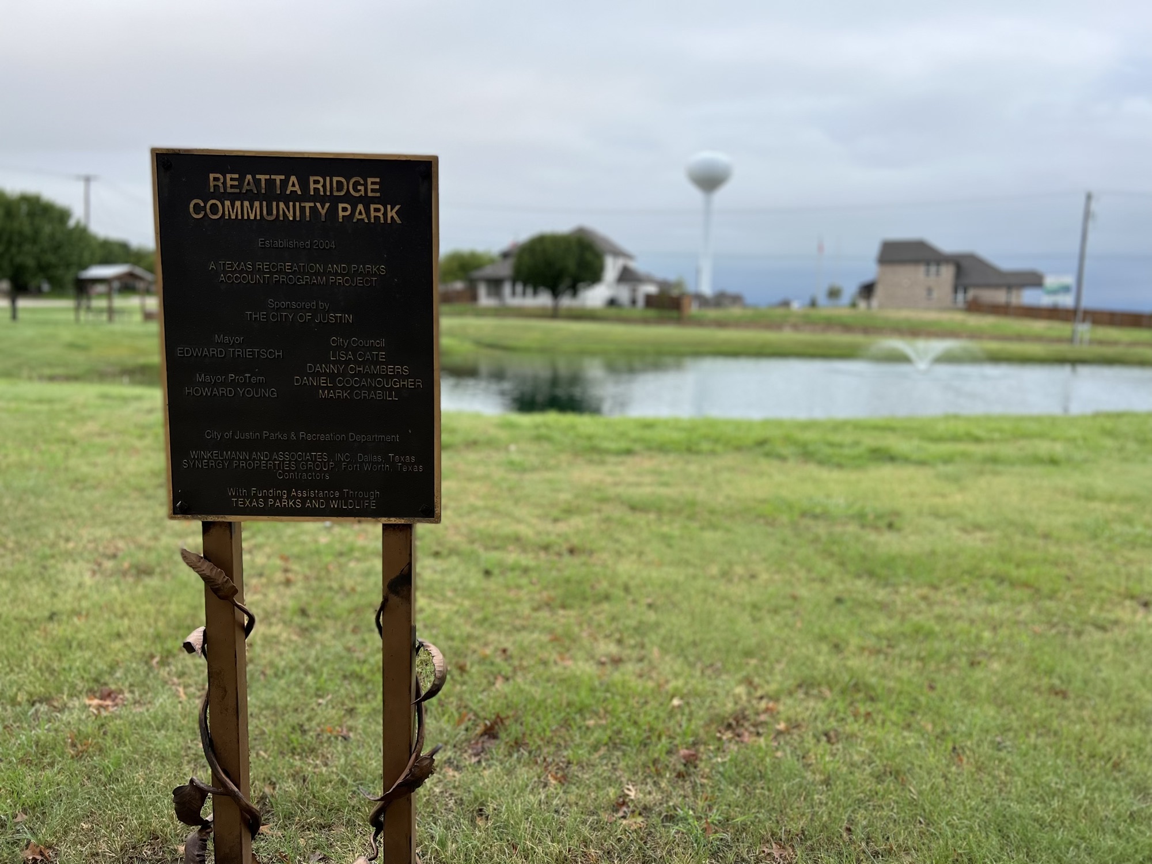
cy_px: 432
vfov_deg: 53.1
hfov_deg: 67.3
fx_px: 865
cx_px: 576
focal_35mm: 26
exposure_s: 1/887
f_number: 1.5
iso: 50
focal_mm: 5.7
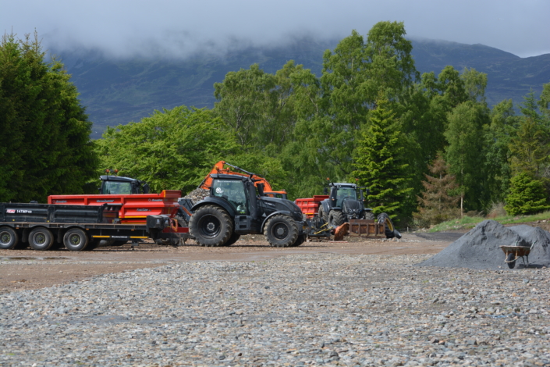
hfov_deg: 15.2
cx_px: 275
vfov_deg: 10.2
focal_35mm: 135
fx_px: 2062
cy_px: 184
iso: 140
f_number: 8
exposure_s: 1/250
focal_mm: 90
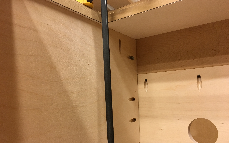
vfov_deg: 40.5
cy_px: 84
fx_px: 193
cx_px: 114
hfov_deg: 61.2
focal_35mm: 31
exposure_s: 1/30
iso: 125
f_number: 2.2
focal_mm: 4.15
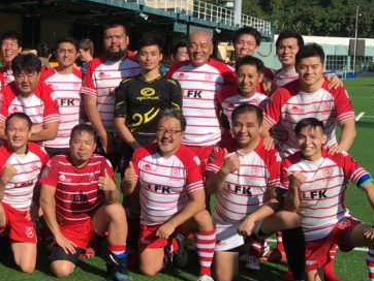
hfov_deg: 22.3
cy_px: 123
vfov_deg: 18.0
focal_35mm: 82
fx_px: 887
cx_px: -51
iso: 25
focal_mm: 4.15
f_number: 2.2
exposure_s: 1/1709
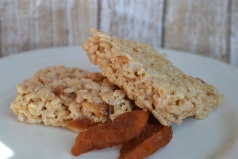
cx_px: 119
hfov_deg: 27.0
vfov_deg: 18.2
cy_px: 80
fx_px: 496
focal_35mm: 75
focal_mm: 50
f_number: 5.6
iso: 320
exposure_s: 1/125
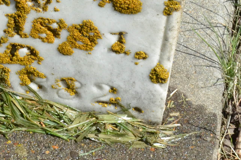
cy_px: -84
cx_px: -72
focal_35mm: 242
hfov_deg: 8.4
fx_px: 1617
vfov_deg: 5.6
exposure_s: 1/1000
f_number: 16
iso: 1600
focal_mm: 42
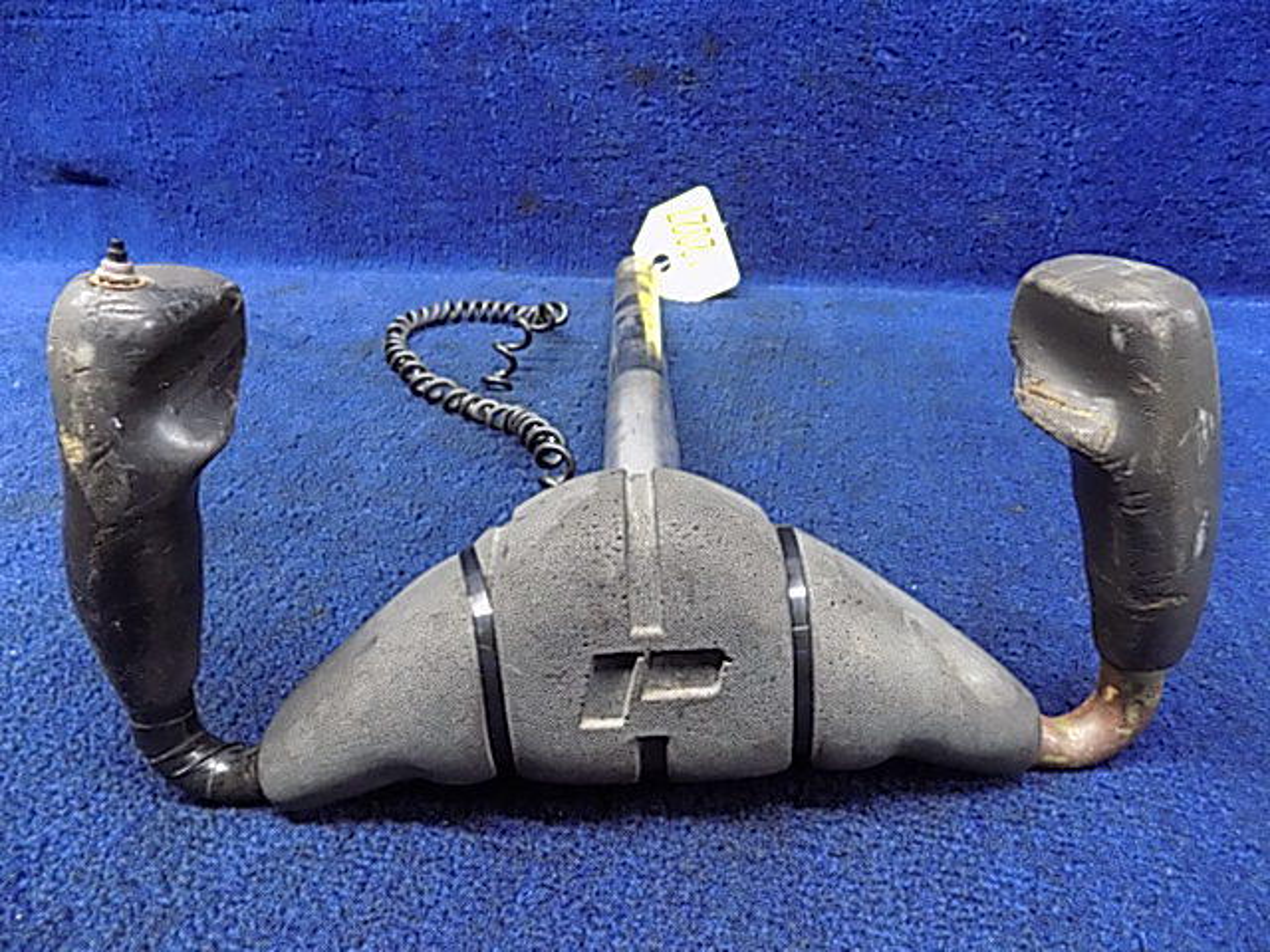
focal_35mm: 23
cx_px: 635
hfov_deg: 73.9
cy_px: 476
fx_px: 844
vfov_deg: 58.9
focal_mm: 4
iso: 400
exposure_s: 1/13
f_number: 3.1
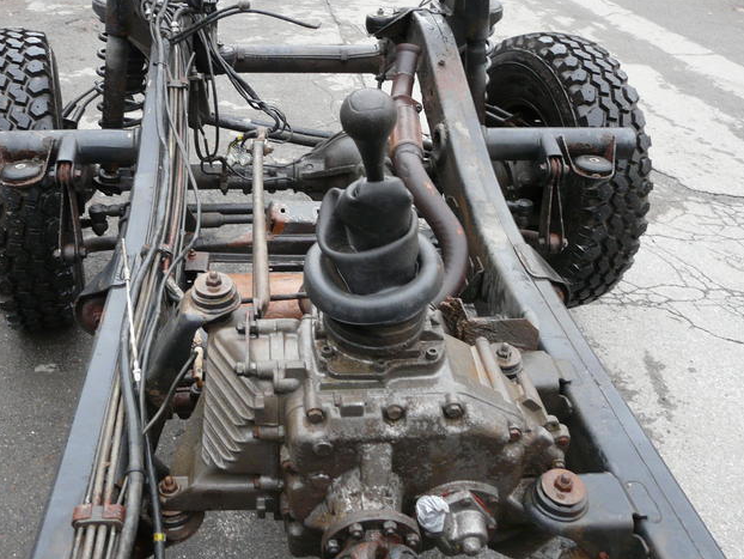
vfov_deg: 39.6
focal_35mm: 36
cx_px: 341
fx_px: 774
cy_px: 239
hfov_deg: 51.3
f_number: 2.8
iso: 160
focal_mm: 4.6
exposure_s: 1/30
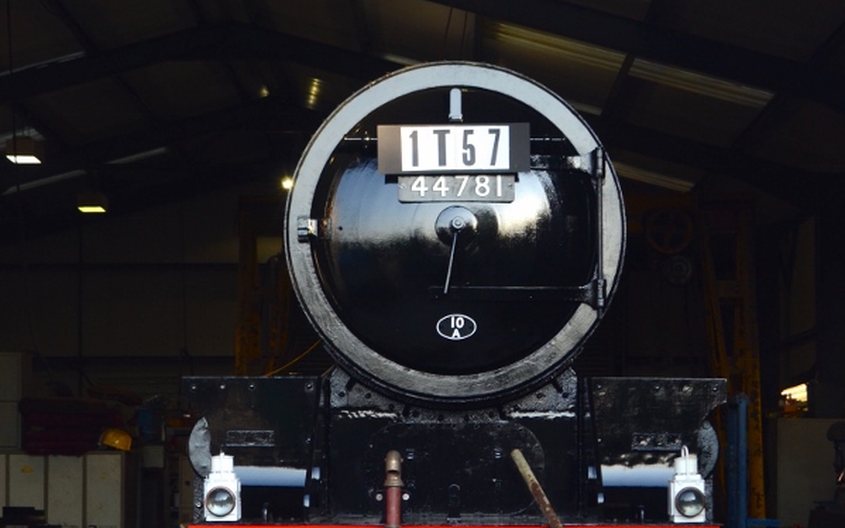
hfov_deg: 23.6
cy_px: 393
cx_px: 424
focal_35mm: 88
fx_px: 2026
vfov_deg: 14.8
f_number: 6.3
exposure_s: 1/200
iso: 400
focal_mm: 38
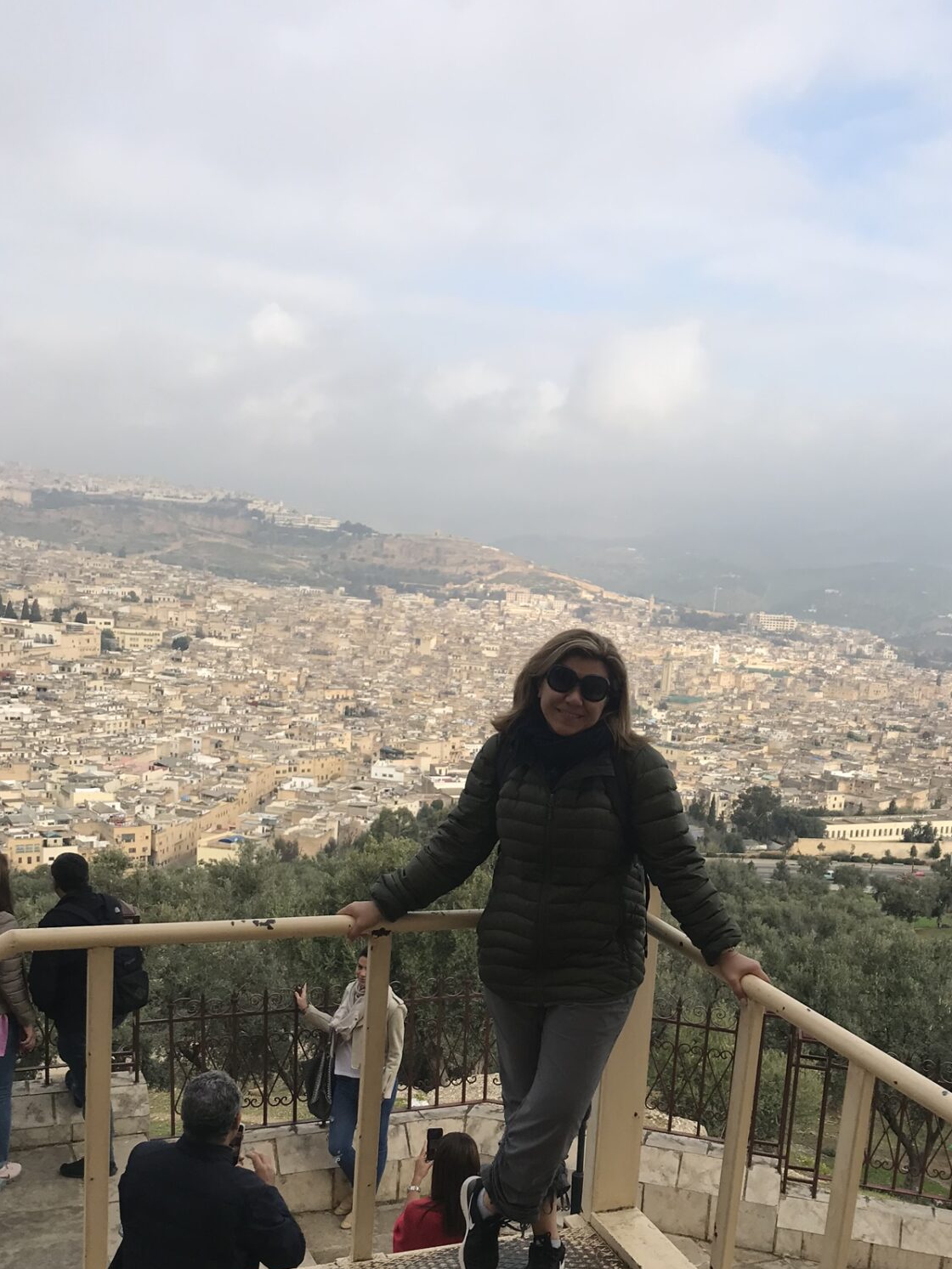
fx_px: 1320
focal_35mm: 36
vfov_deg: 50.7
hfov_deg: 39.5
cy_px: 814
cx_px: 557
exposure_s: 1/1808
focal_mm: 3.99
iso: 20
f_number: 1.8
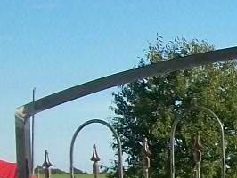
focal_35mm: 173
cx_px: 470
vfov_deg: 8.4
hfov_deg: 10.5
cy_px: 289
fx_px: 1186
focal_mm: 6
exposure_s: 1/400
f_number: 4.8
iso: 80
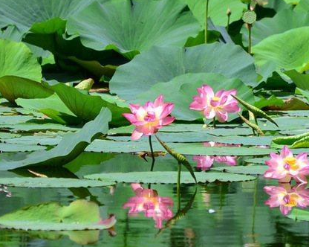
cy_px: 83
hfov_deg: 4.1
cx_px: 194
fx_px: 4331
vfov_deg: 3.3
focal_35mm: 474
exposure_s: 1/1600
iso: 100
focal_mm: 200
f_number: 2.8
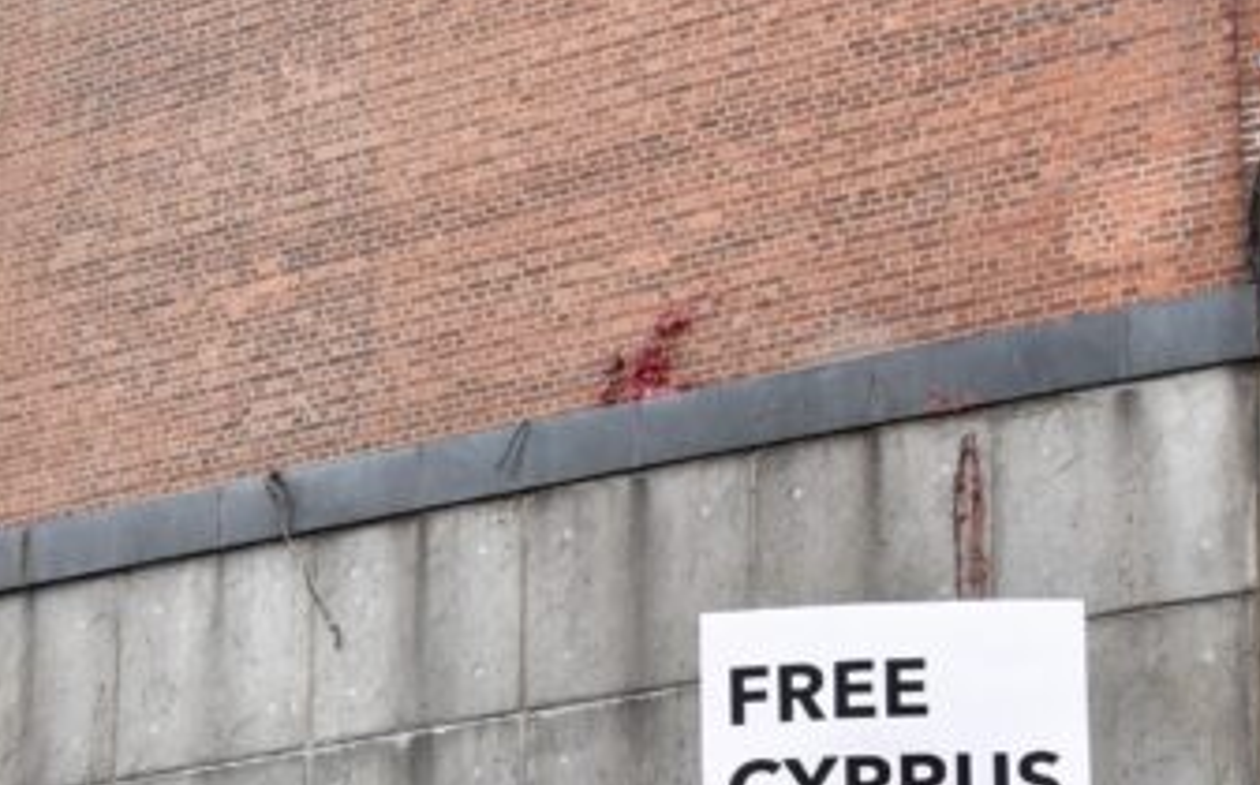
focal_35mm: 114
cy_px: 1015
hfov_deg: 18.3
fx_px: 3911
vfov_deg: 11.2
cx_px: 594
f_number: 6.3
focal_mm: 24
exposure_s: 1/160
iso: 800
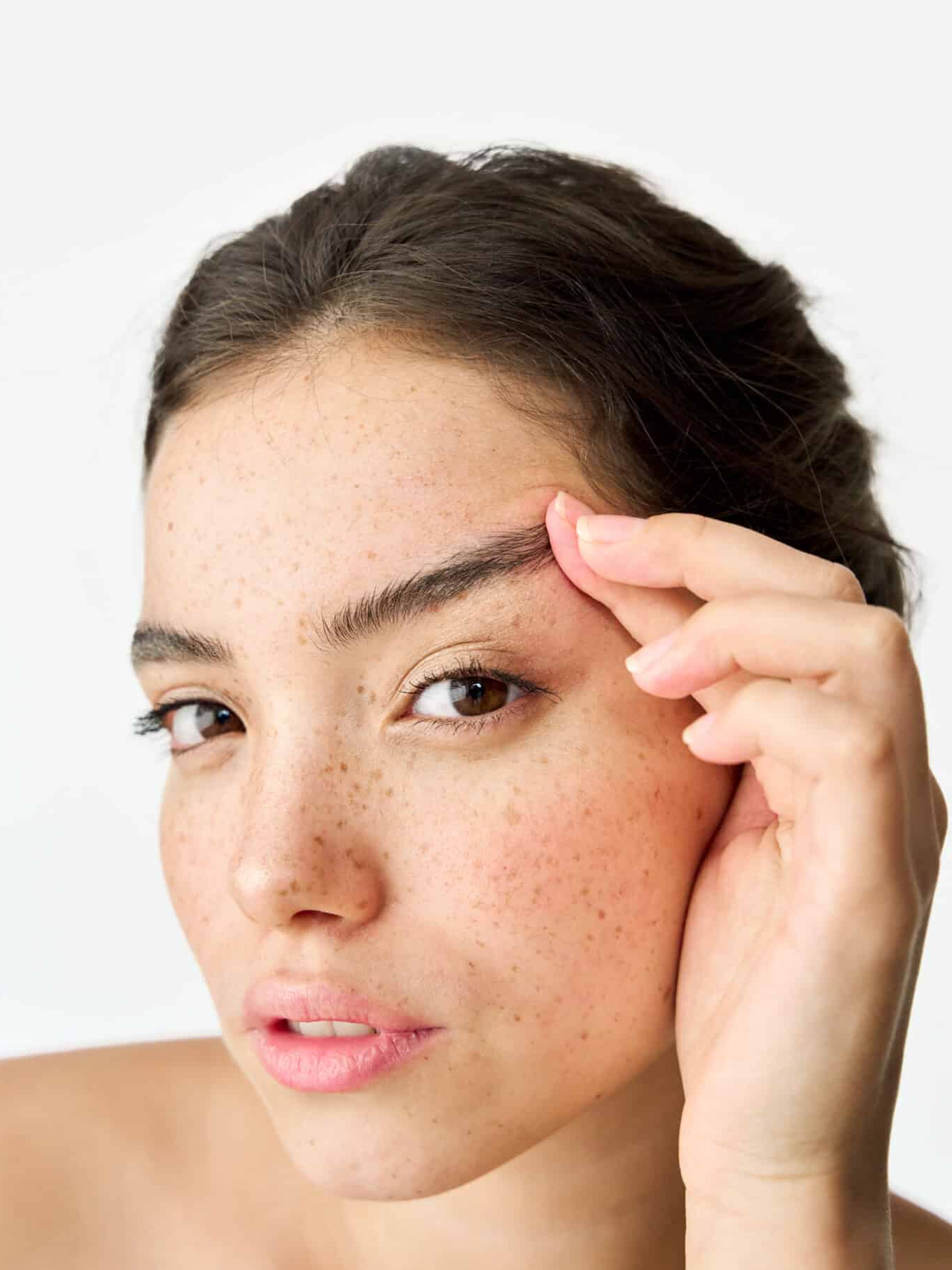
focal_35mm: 49
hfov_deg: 29.4
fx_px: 1813
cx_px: 476
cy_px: 634
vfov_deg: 38.6
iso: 1250
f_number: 5
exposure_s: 1/200
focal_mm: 45.4
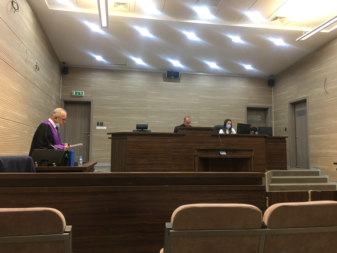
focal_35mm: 29
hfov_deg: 61.7
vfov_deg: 48.2
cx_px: 168
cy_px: 126
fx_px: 282
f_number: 2.2
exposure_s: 1/17
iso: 64
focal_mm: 4.15
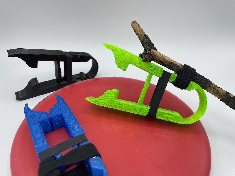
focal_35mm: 26
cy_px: 88
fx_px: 176
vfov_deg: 53.0
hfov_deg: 67.3
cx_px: 118
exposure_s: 1/1247
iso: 32
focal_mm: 4.2
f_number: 1.6
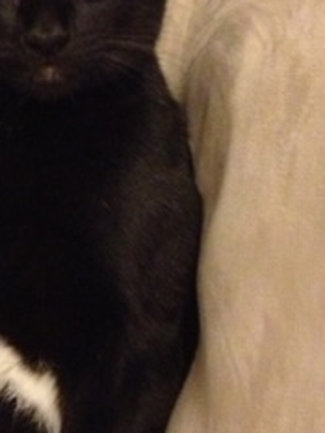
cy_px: 214
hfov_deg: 14.6
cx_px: -117
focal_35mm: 96
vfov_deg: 20.4
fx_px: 1201
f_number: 2.4
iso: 800
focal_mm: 4.28
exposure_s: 1/15
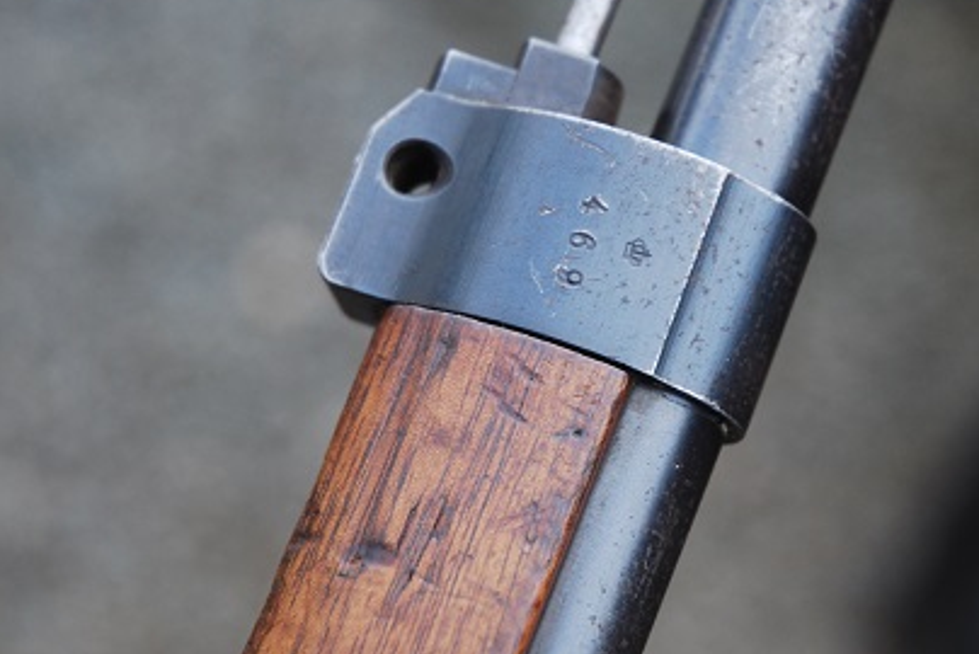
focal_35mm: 156
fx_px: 4245
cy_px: 294
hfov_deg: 13.2
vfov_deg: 8.8
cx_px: 567
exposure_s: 1/125
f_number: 4.5
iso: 250
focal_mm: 70
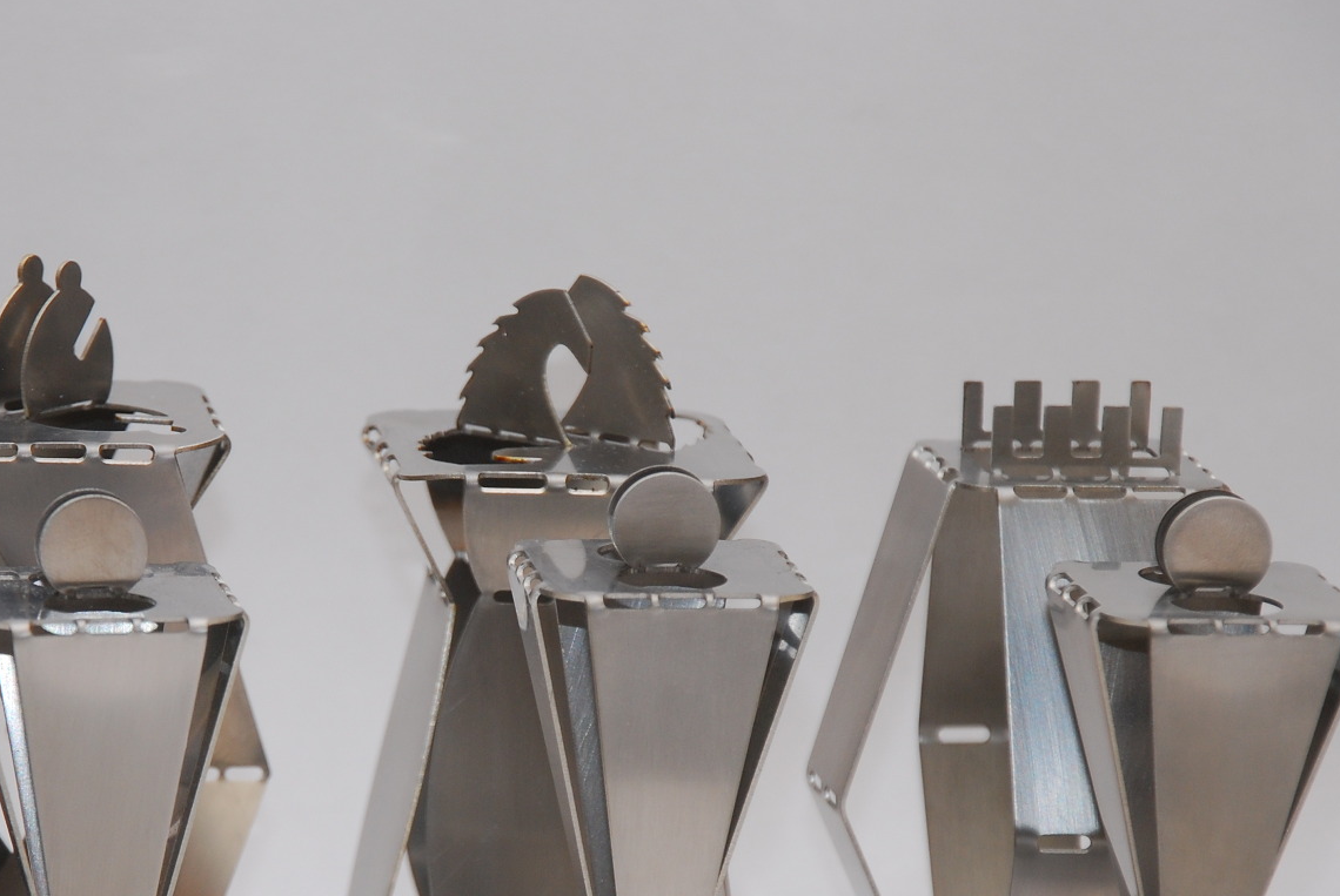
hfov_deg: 7.8
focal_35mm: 264
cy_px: 789
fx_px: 9838
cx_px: 366
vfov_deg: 5.2
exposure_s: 1/30
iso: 200
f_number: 5.6
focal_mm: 98
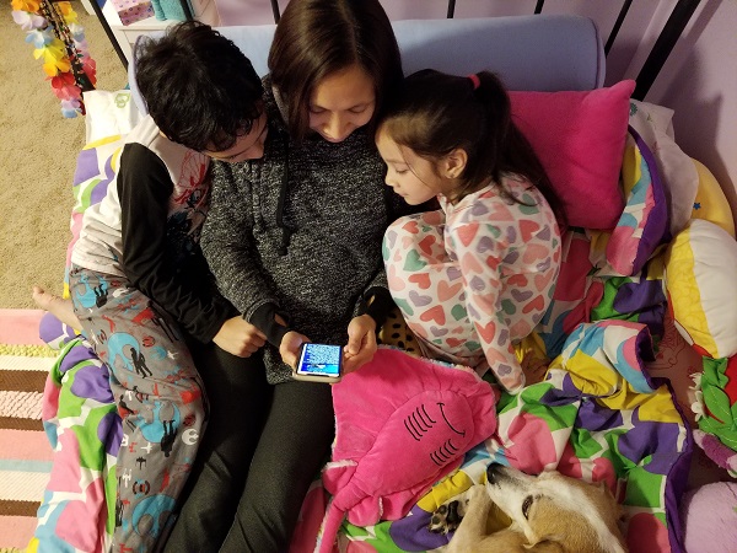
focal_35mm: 26
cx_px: 368
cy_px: 276
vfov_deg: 53.1
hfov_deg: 67.3
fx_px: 554
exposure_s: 1/10
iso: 250
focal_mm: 4.25
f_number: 1.7
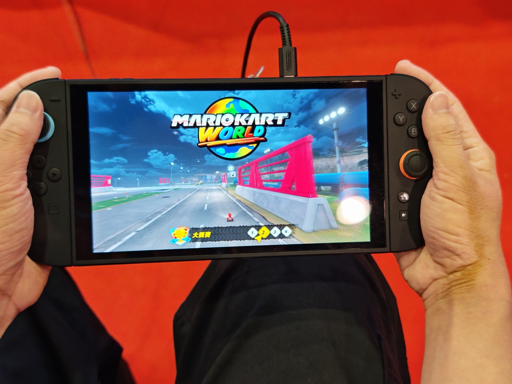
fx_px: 710
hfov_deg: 39.7
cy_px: 192
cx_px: 256
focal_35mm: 48
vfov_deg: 30.3
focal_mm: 6.83
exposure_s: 1/50
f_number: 1.4
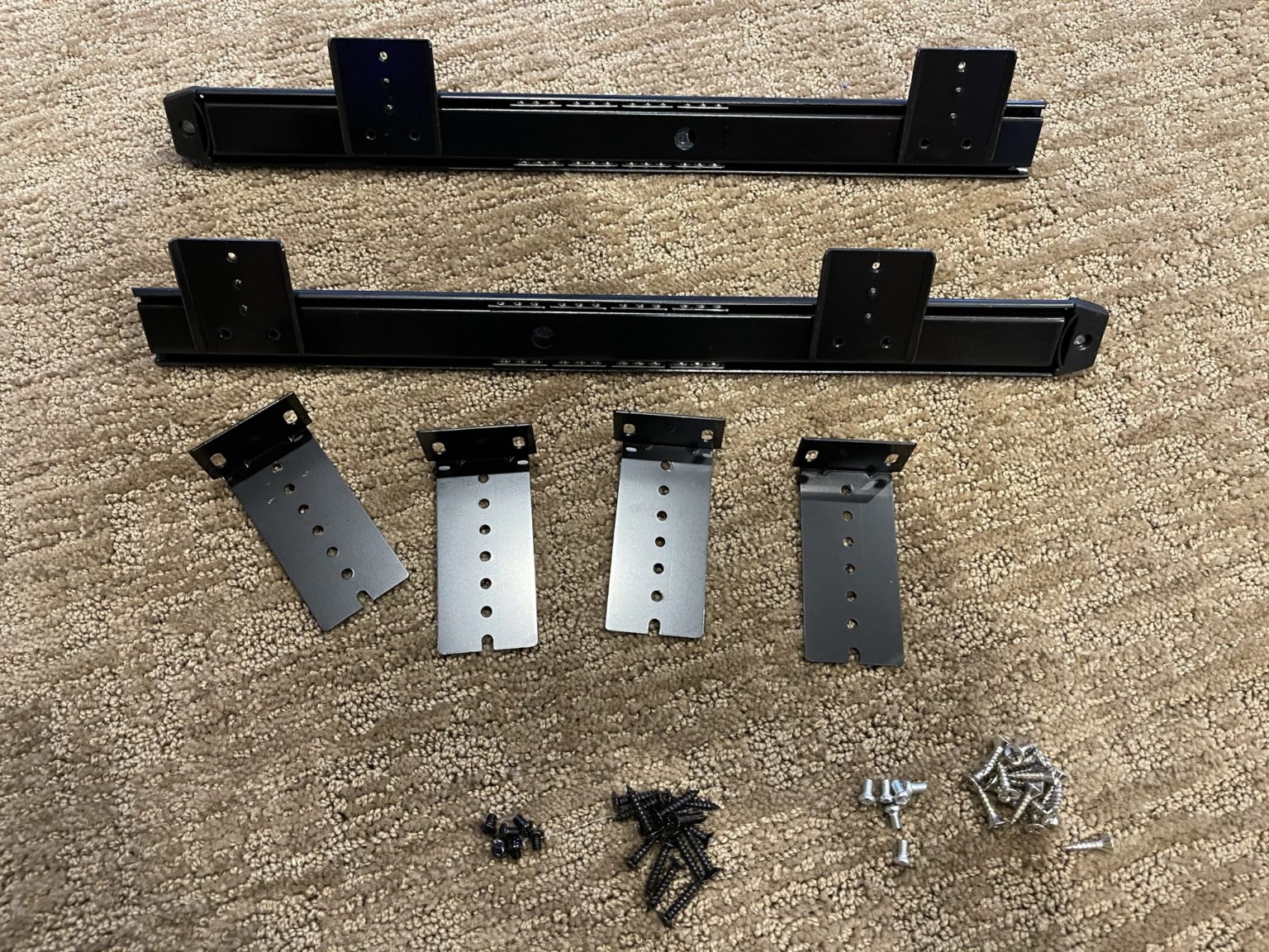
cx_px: 634
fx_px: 953
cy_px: 476
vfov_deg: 53.1
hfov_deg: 67.3
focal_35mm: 26
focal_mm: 5.1
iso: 500
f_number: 1.6
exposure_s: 1/30
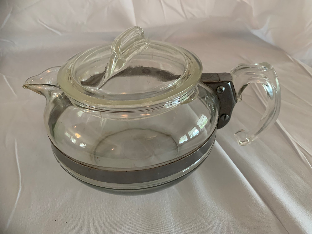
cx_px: 156
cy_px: 117
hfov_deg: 67.3
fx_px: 234
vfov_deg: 53.1
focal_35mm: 26
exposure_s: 1/60
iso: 200
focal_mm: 4.25
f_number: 1.8
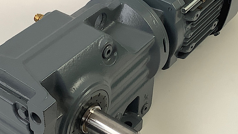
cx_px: 97
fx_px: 461
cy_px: 52
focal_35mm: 73
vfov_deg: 16.5
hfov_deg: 28.9
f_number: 2.4
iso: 64
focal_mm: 3.3
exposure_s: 1/50
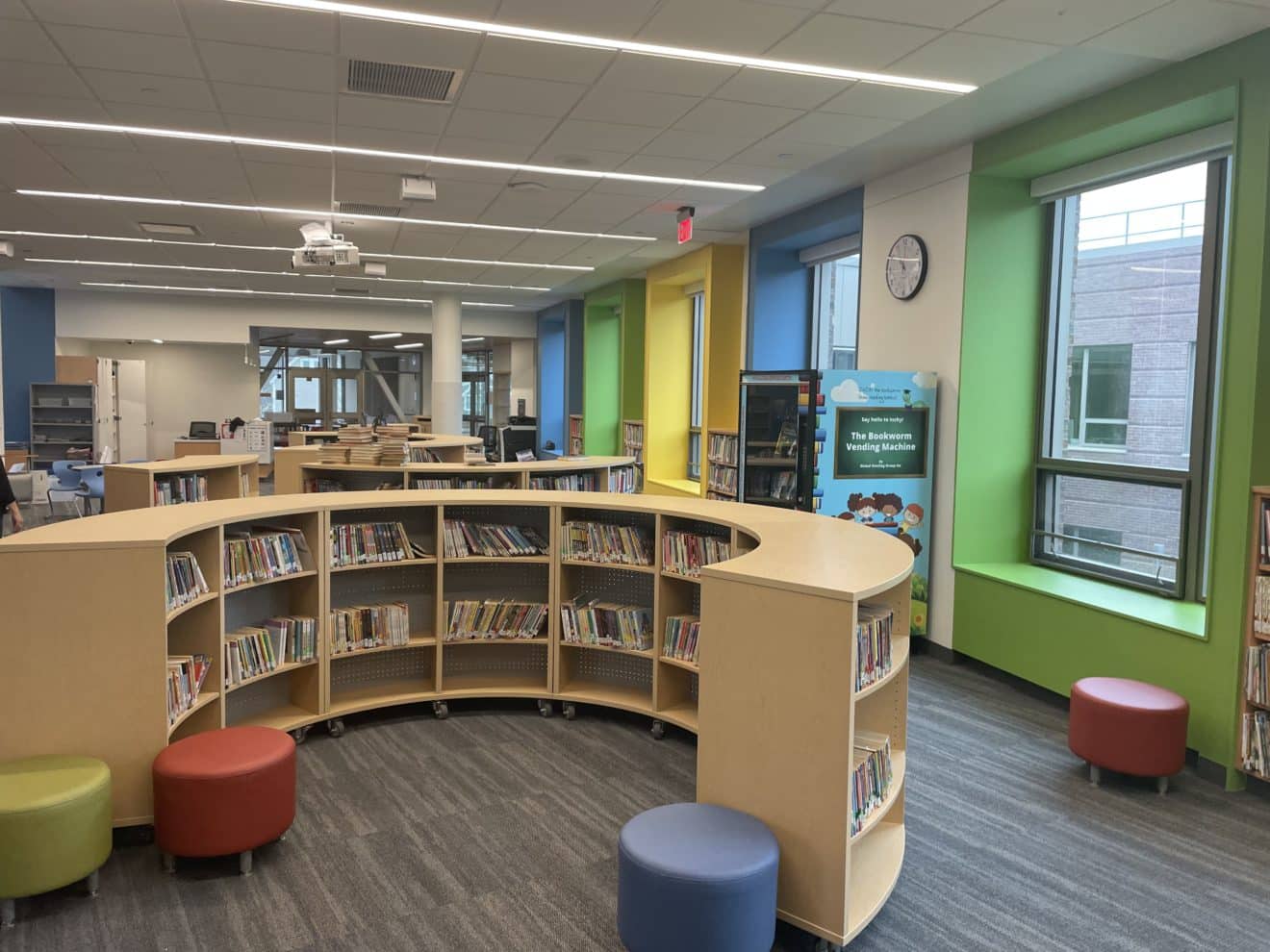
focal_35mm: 26
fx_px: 954
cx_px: 635
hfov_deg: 67.3
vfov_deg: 53.1
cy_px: 476
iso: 125
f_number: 1.6
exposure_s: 1/121
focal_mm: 4.2
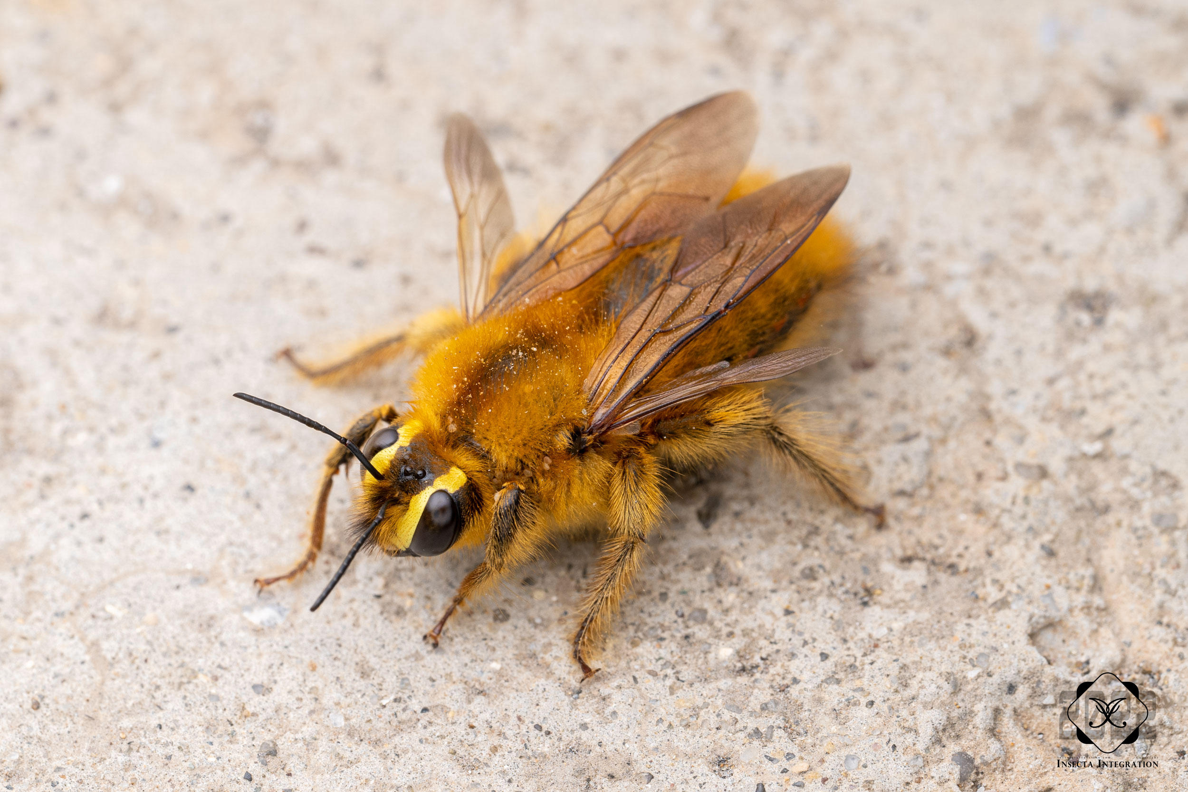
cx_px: 594
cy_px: 396
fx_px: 3465
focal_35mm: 105
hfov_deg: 19.5
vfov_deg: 13.0
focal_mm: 105
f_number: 14
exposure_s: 1/200
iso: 200
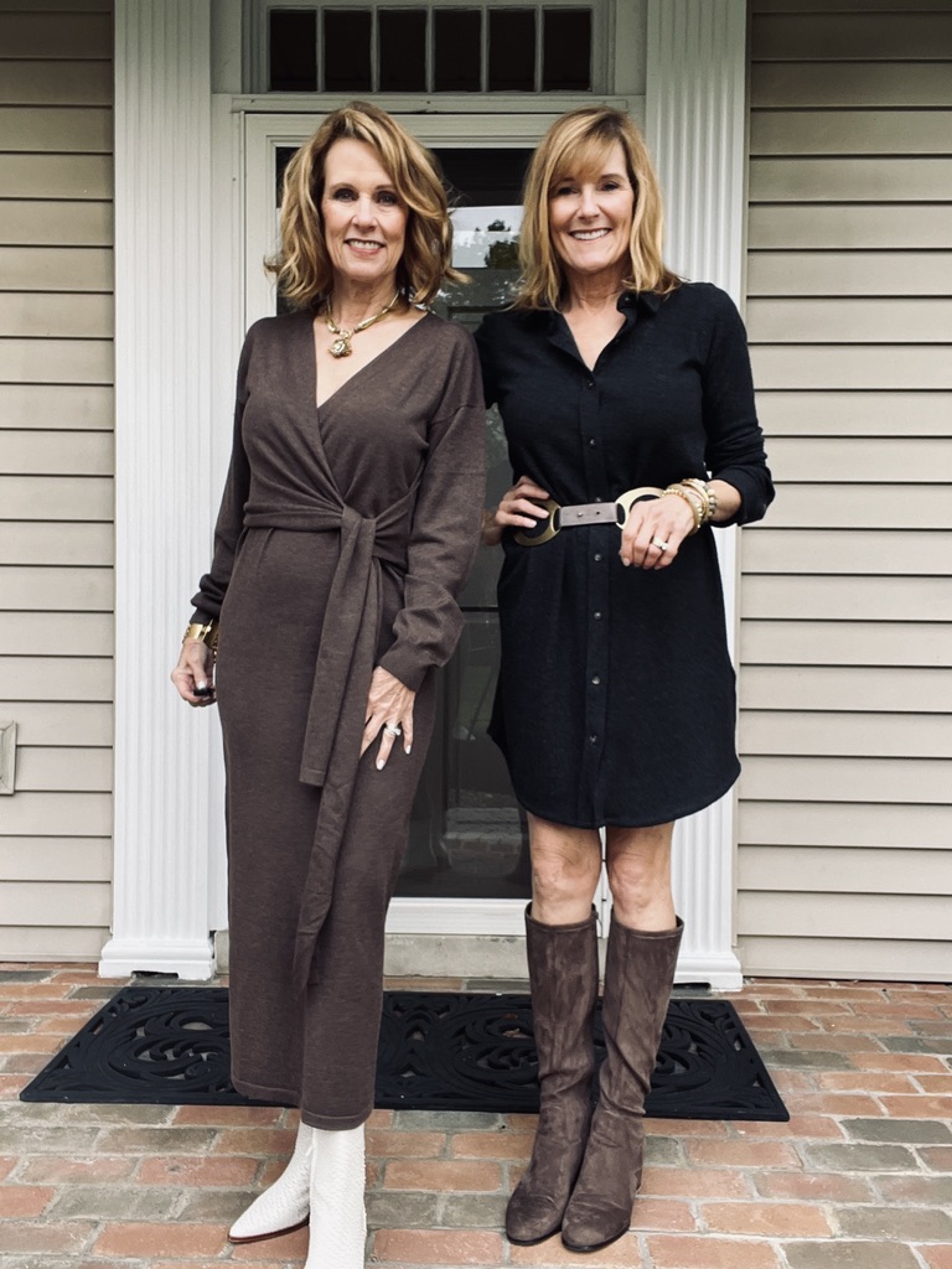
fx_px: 1100
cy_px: 634
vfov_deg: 60.0
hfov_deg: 46.8
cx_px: 476
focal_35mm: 30
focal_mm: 2.71
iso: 50
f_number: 2.2
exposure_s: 1/121
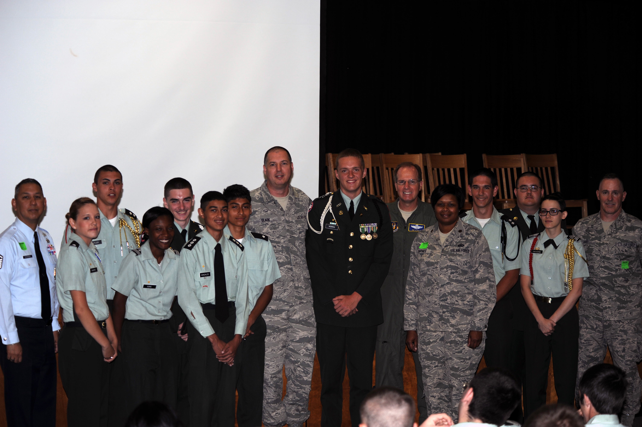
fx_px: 1426
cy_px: 214
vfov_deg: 17.0
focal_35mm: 80
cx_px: 321
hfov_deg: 25.4
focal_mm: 80
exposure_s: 1/160
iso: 200
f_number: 4.5
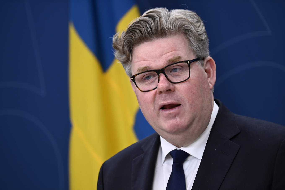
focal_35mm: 400
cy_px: 95
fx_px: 3166
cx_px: 142
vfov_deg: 3.4
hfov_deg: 5.2
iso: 1250
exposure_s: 1/125
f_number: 5.6
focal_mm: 400
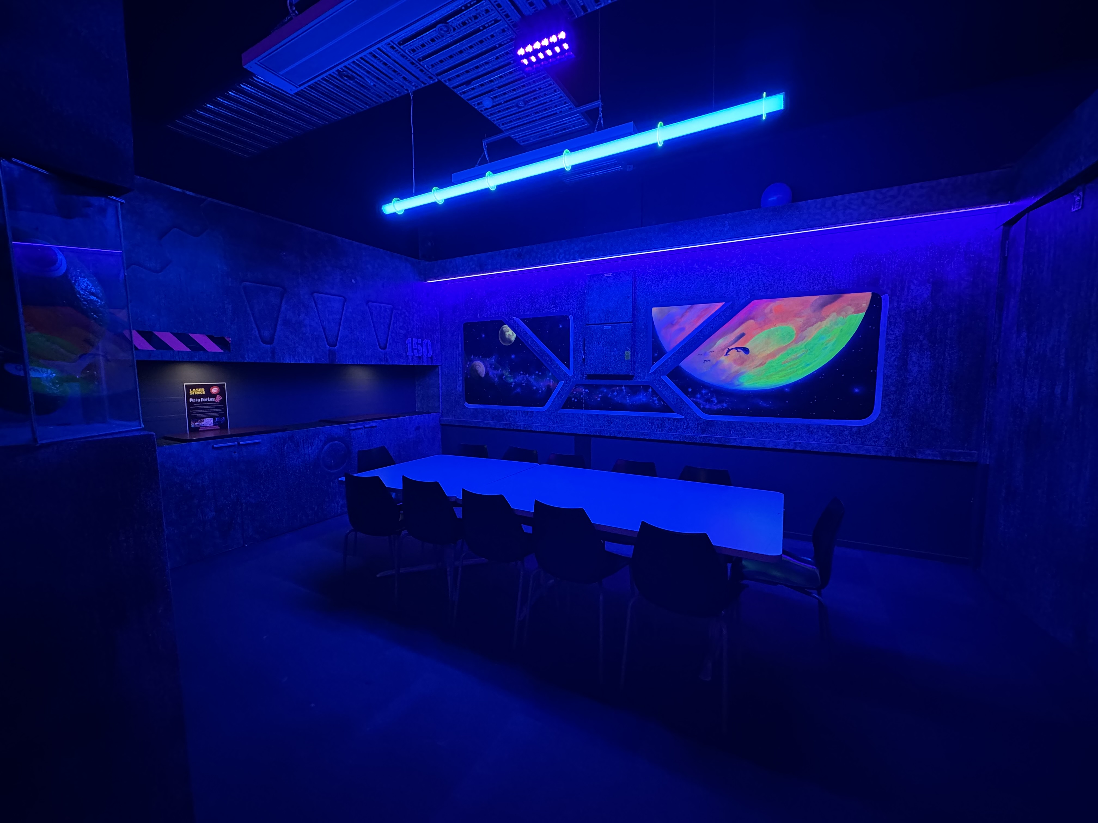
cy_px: 412
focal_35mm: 14
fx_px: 444
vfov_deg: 85.7
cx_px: 549
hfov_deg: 102.1
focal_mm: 2.22
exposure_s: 1/49
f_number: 2.2
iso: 400
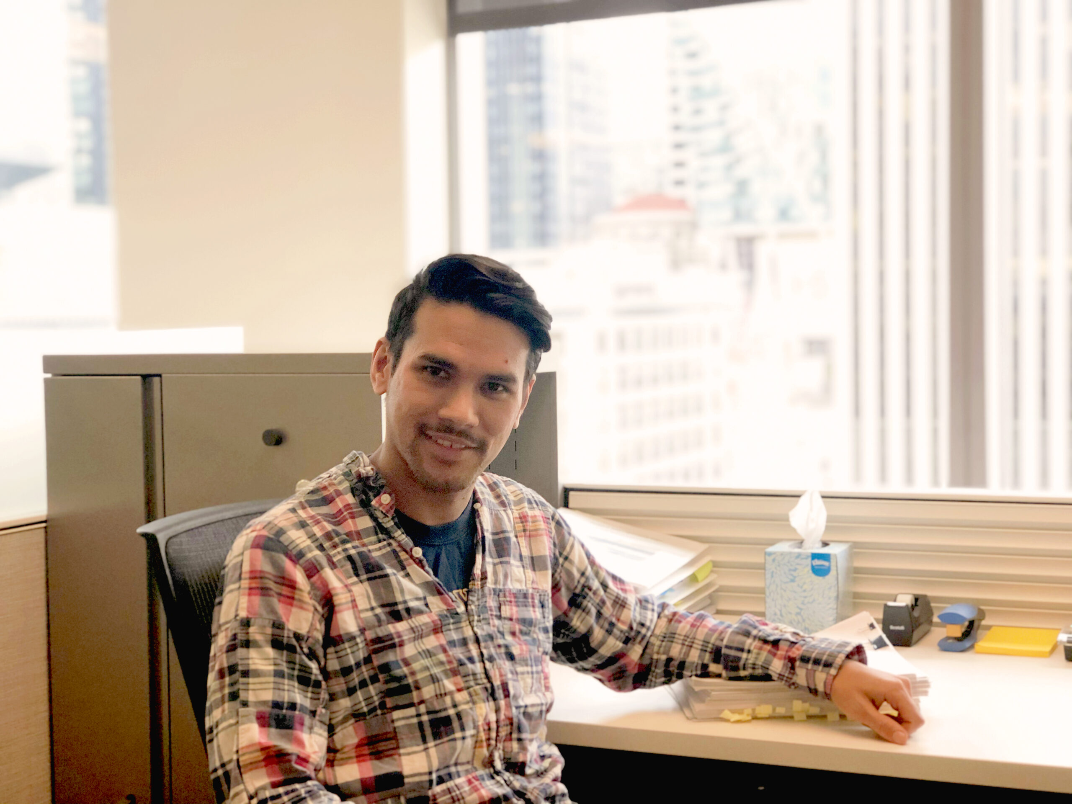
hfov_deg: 33.8
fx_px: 1765
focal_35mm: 57
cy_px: 402
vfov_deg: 25.7
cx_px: 536
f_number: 2.8
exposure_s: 1/30
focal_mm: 6.6
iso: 64
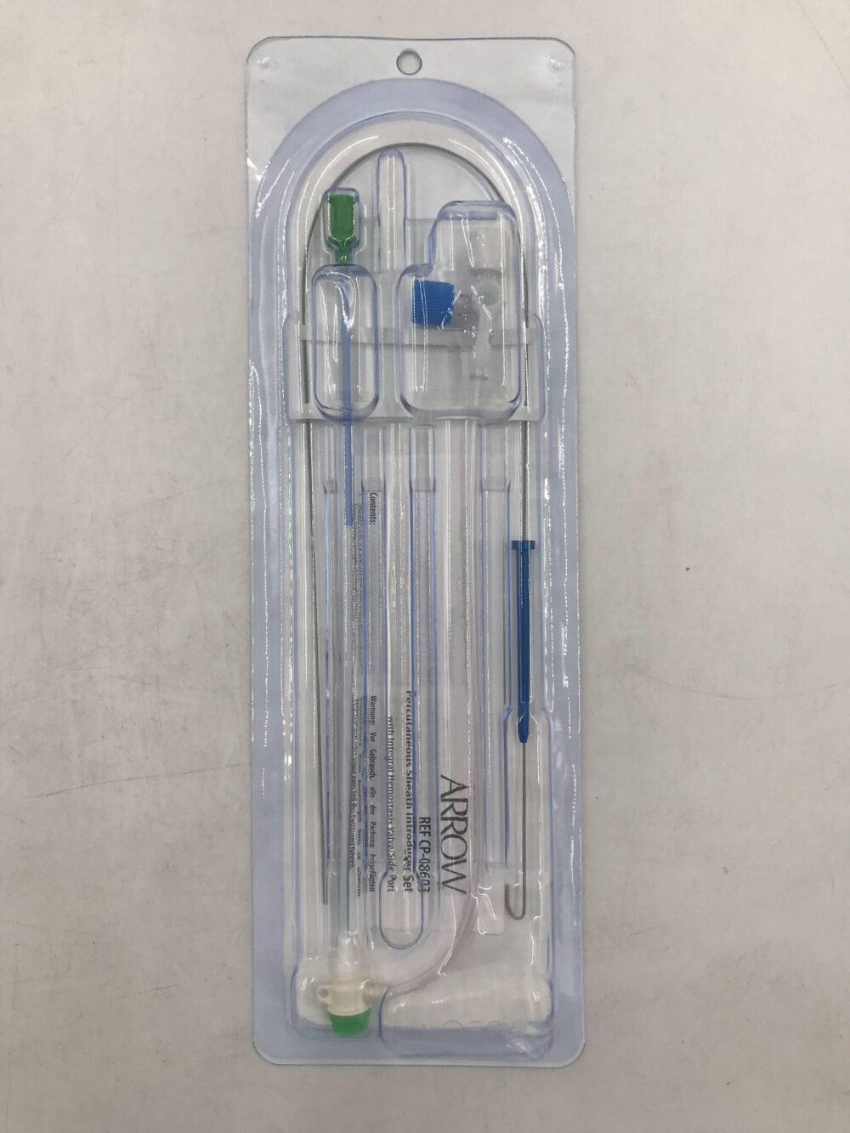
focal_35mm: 28
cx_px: 425
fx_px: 917
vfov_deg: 63.4
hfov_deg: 49.8
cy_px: 566
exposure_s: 1/344
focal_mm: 3.99
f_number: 1.8
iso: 20
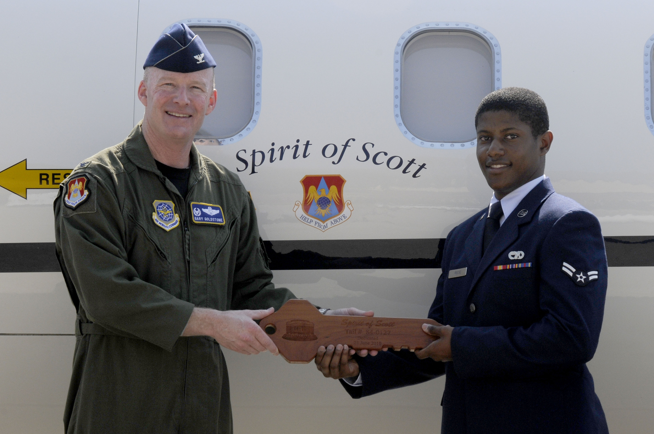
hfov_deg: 14.4
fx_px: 2586
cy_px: 217
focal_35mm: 142
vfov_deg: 9.6
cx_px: 327
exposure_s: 1/250
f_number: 14
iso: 200
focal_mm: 95
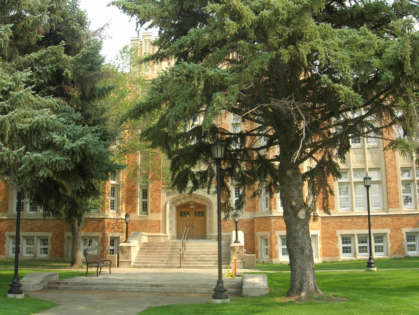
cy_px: 158
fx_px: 460
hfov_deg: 49.0
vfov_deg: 37.7
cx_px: 210
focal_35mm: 38
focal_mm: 7.8
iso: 64
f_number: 4.8
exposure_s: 1/150
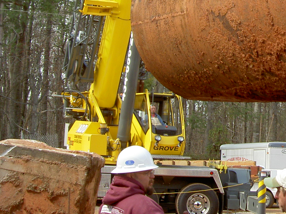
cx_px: 304
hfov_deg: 19.3
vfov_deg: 14.9
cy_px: 11
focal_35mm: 98
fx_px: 809
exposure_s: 1/125
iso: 50
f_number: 4.7
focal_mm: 8
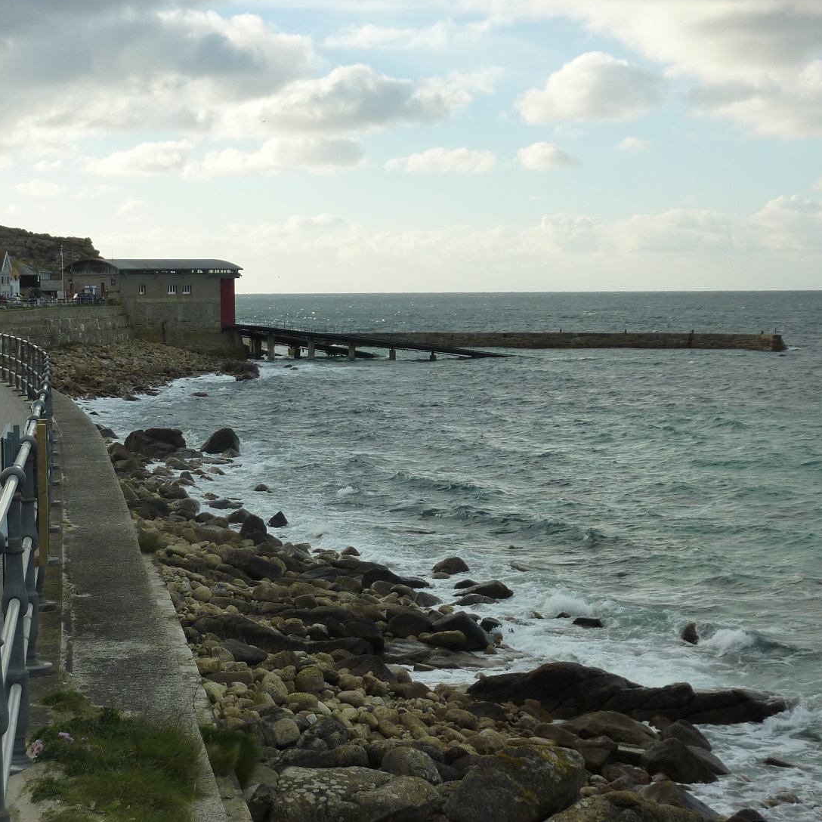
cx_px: 391
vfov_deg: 24.7
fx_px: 1881
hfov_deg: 24.7
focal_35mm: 70
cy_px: 409
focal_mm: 9.7
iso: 125
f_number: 4.5
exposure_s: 1/500
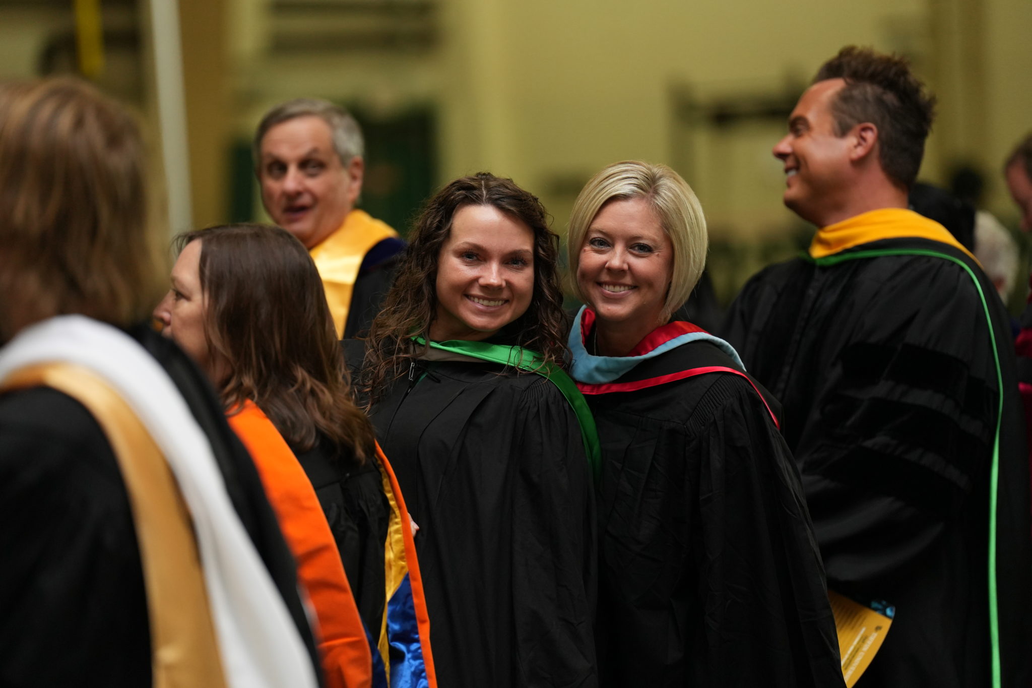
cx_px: 516
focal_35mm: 200
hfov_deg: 10.3
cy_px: 344
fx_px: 5732
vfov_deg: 6.9
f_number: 2.8
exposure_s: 1/250
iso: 2000
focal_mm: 200
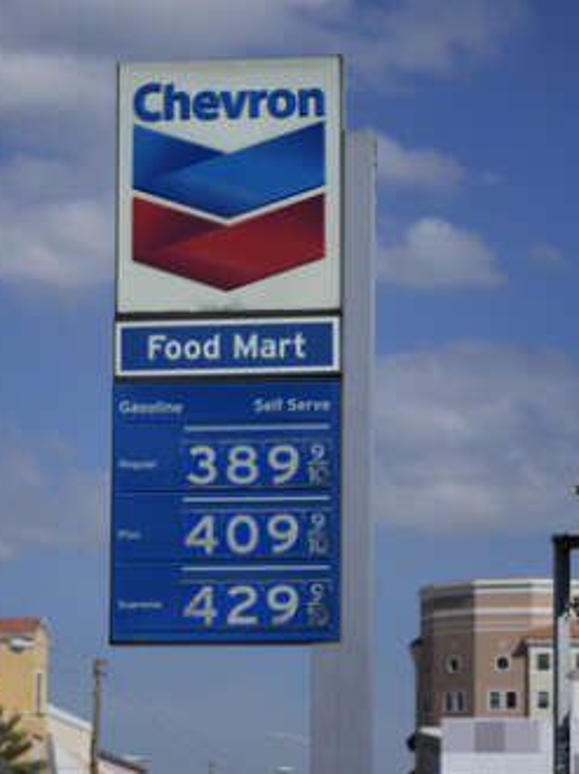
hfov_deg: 9.7
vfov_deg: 12.9
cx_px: 195
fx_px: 3417
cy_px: 388
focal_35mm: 153
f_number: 2.8
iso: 100
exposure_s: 1/6400
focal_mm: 105
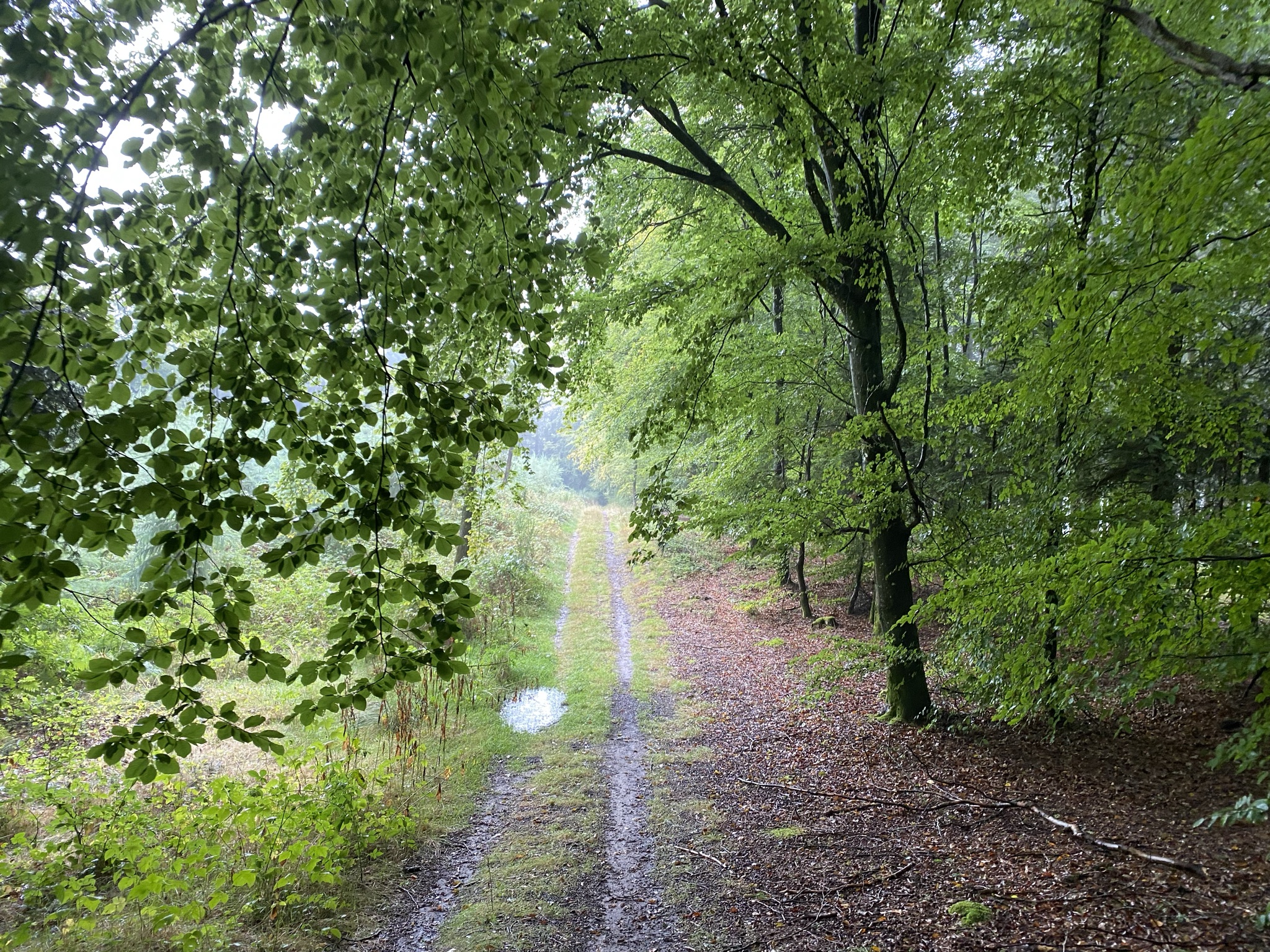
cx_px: 635
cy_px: 476
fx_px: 954
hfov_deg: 67.3
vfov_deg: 53.1
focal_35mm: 26
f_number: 1.8
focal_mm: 4.25
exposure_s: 1/84
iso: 125
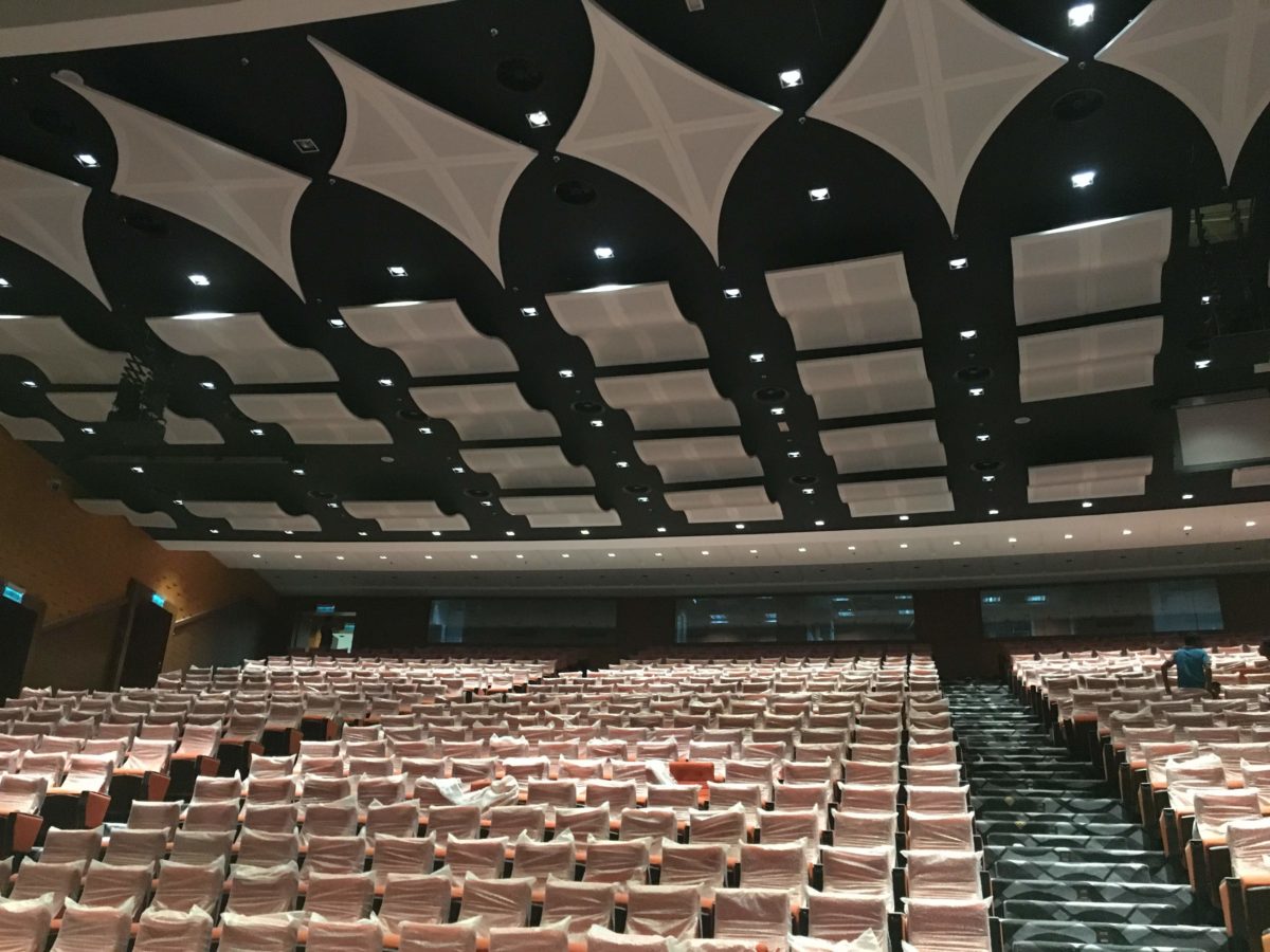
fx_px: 1064
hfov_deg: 61.7
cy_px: 476
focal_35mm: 29
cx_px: 635
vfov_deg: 48.2
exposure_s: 1/17
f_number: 2.2
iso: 320
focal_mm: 4.15
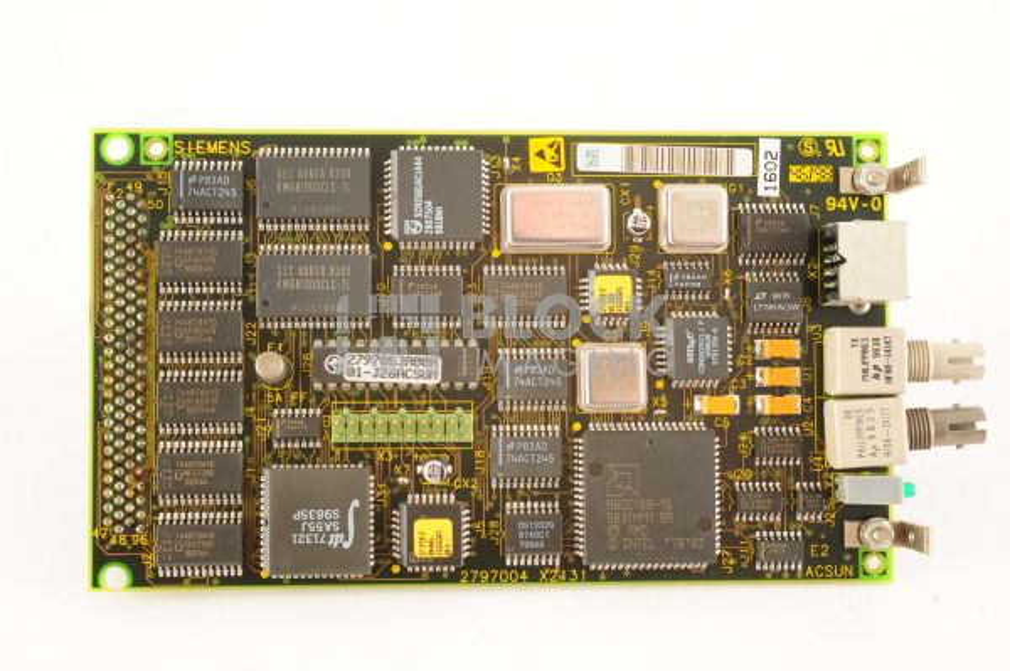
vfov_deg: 26.9
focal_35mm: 50
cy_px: 336
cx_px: 505
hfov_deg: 39.6
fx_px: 1402
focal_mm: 50
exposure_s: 1/125
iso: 1600
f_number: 10
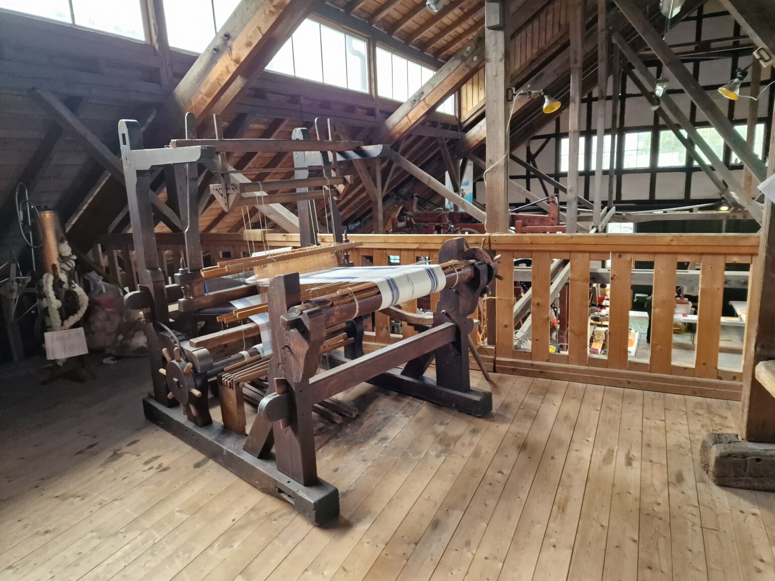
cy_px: 290
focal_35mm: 23
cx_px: 388
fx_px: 515
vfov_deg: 58.9
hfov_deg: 73.9
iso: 640
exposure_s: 1/120
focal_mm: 6.4
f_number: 1.8
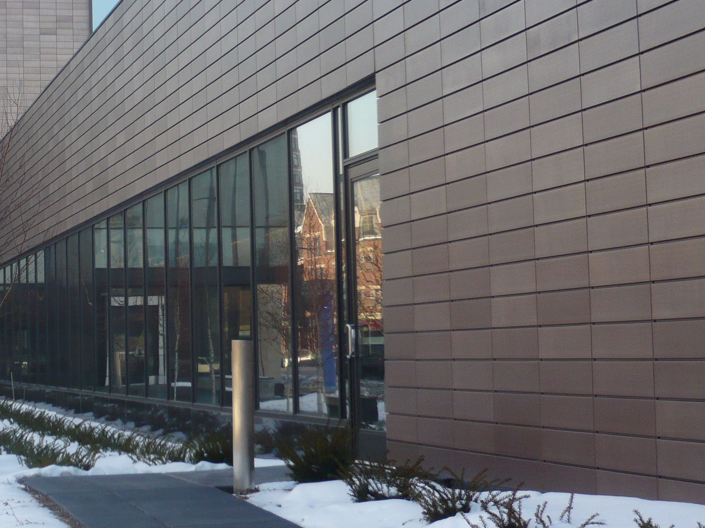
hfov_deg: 23.7
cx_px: 127
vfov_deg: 18.2
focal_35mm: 81
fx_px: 1650
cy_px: 192
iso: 100
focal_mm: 7.9
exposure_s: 1/200
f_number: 3.7
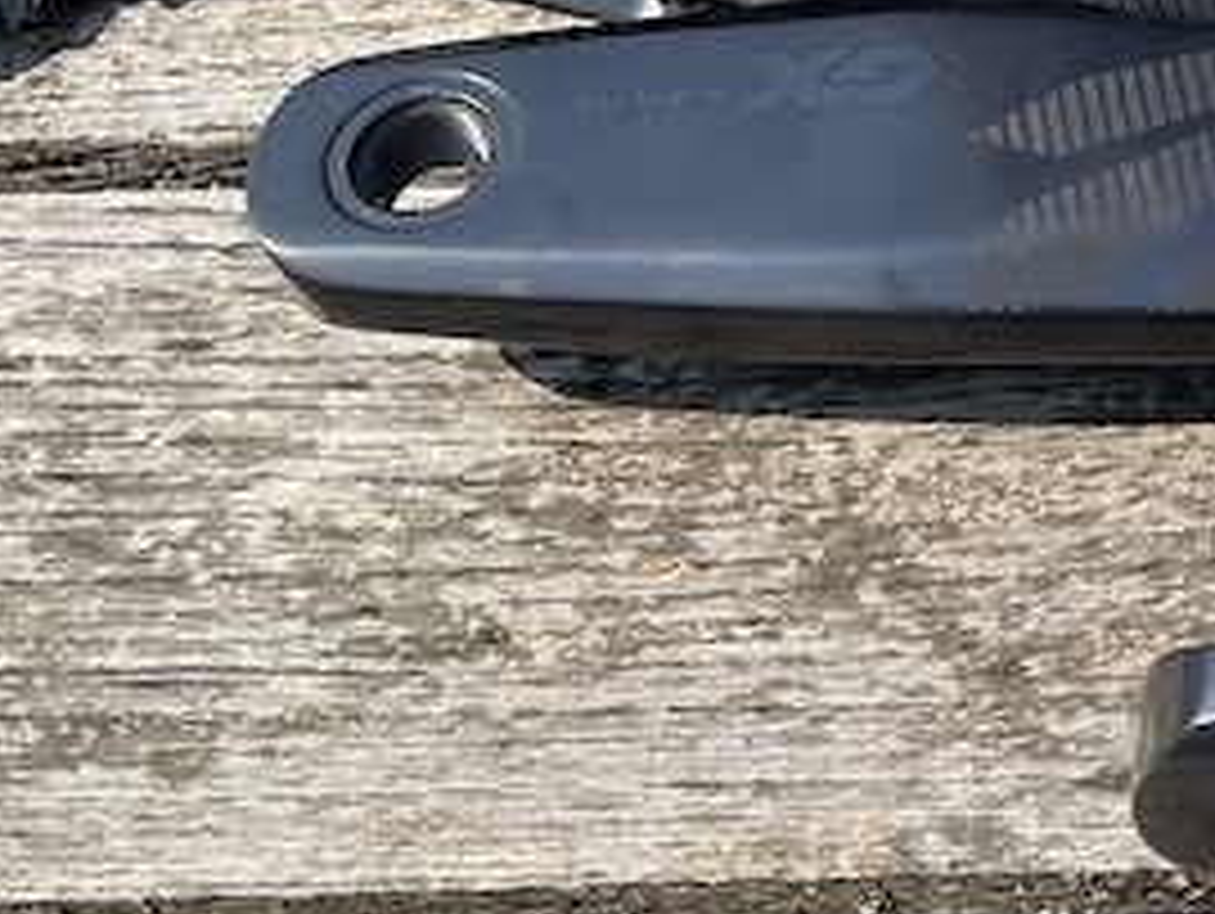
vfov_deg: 18.5
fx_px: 2705
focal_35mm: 77
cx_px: 1508
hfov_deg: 23.0
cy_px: -72
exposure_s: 1/2203
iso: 32
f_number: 1.6
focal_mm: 5.1
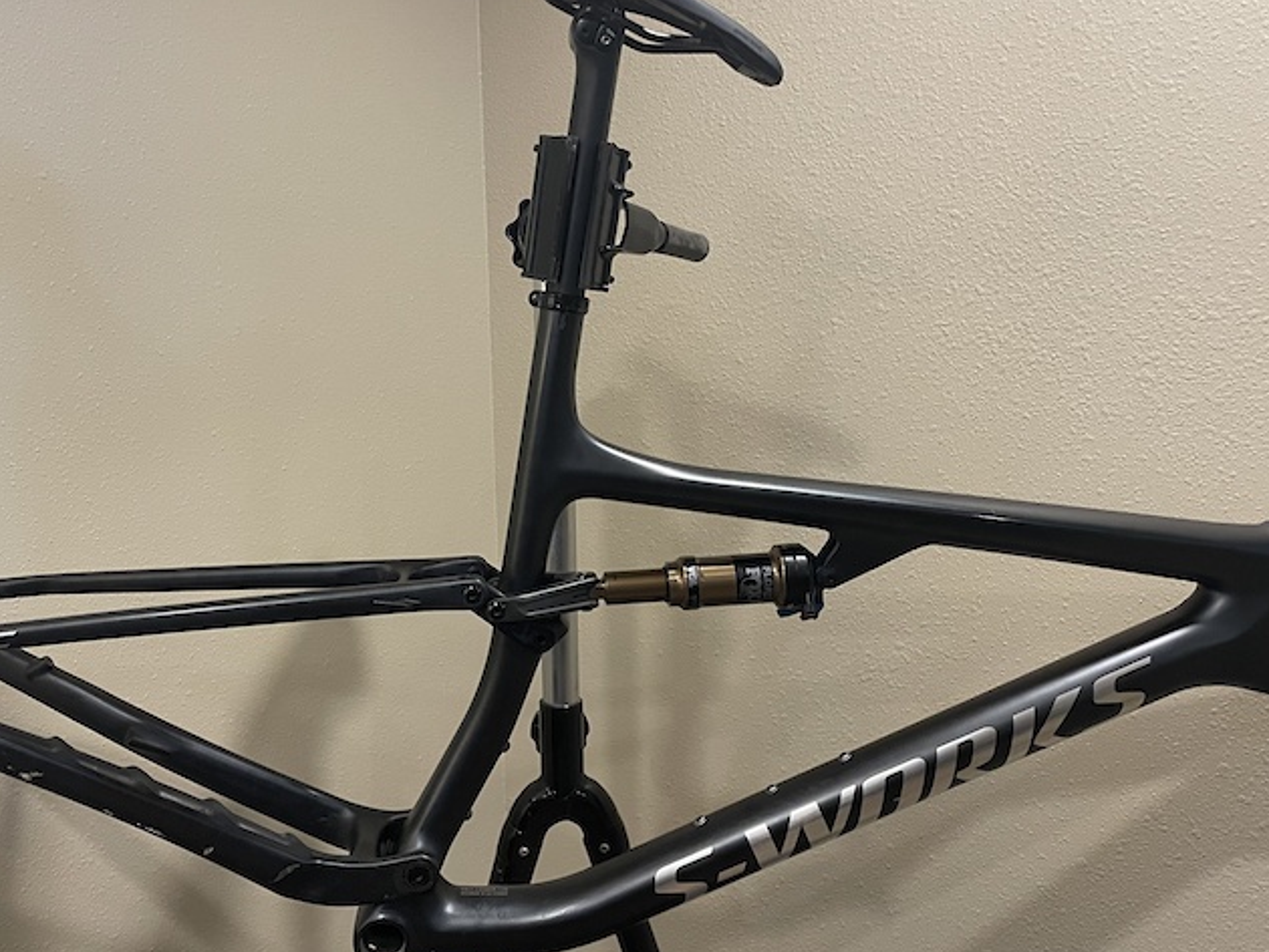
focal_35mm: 33
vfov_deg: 43.0
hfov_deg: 55.3
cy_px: 485
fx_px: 1210
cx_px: 578
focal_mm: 4.2
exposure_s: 1/60
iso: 200
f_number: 1.6
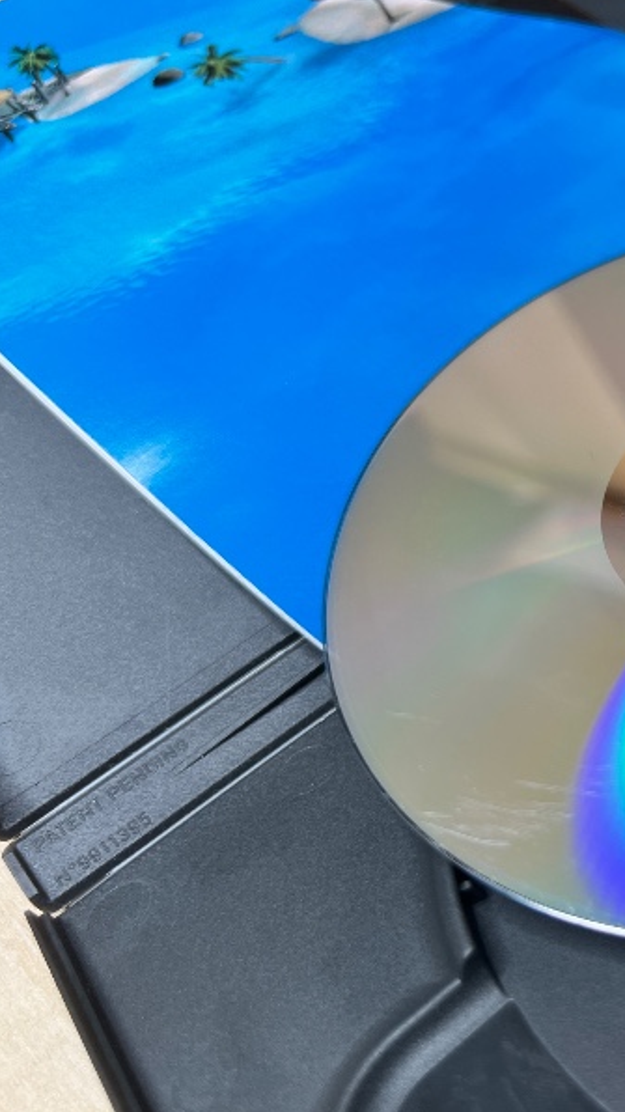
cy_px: 556
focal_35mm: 38
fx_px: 1120
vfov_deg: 52.8
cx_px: 729
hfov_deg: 27.7
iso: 40
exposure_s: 1/191
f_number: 1.5
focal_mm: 5.7
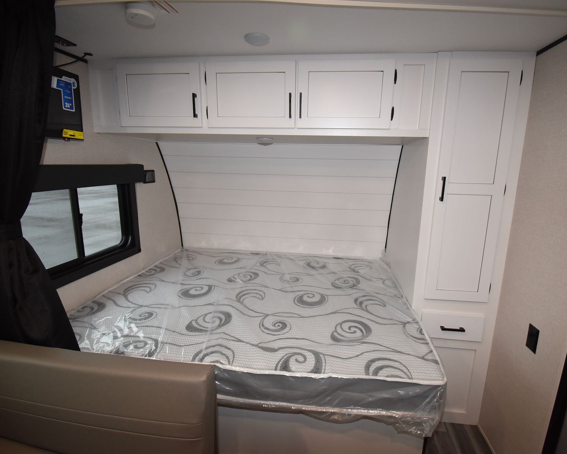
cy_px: 227
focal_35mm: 17
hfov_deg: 89.5
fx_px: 285
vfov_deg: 77.0
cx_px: 299
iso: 1250
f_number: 4.5
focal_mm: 10
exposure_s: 1/60
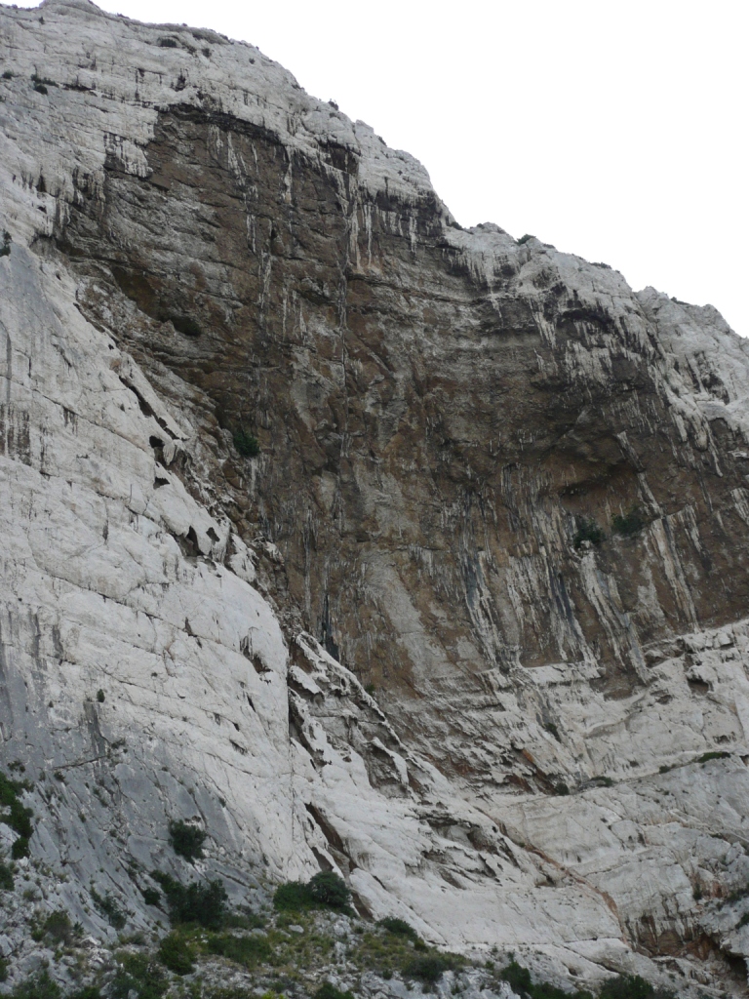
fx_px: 1298
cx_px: 374
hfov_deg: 32.2
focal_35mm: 45
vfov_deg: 42.1
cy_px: 500
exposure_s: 1/200
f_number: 4.1
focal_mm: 7.3
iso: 100
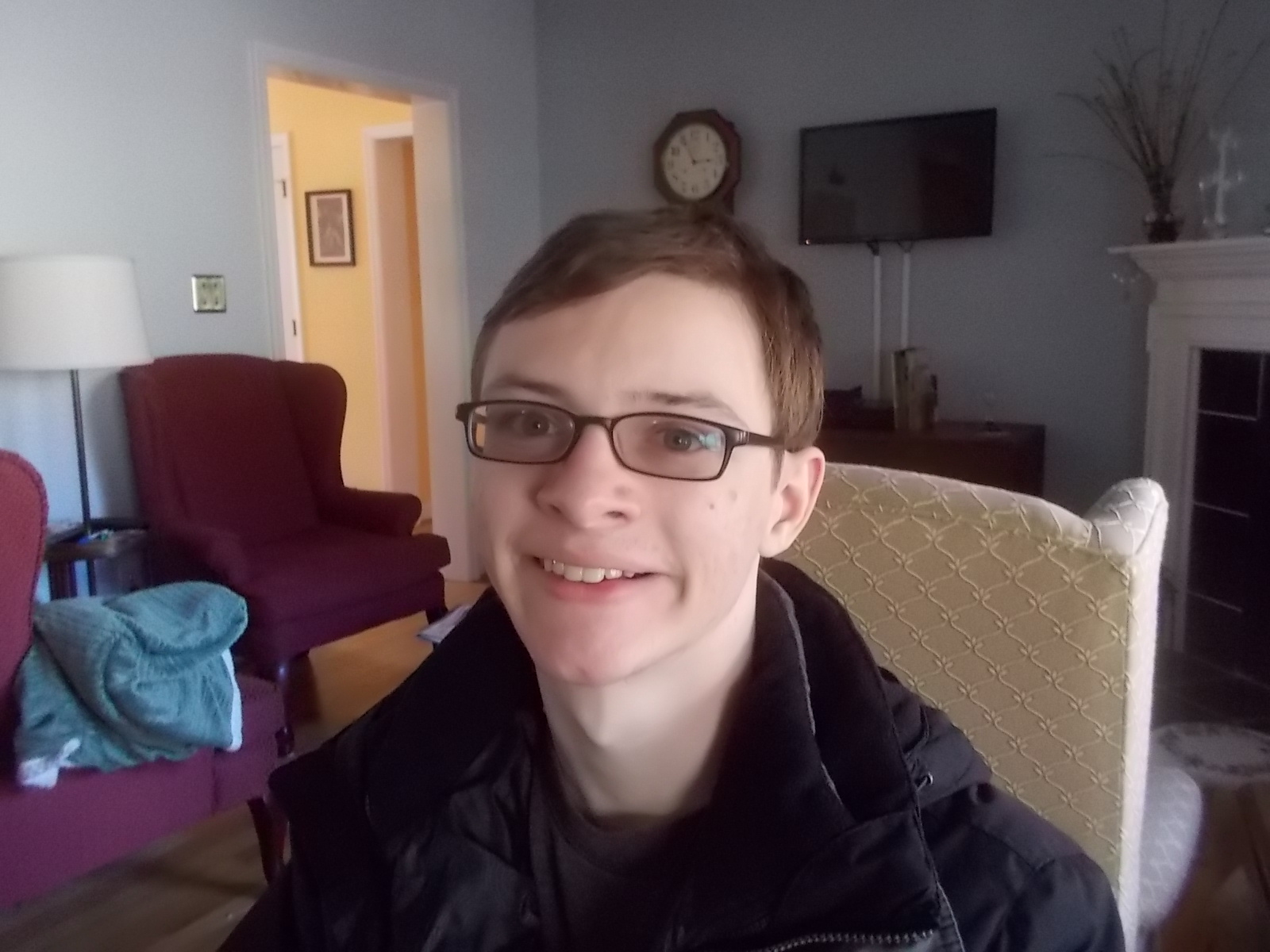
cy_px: 476
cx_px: 635
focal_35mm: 29
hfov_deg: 61.7
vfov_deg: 48.2
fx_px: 1064
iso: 400
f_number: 3.3
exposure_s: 1/10
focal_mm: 4.1
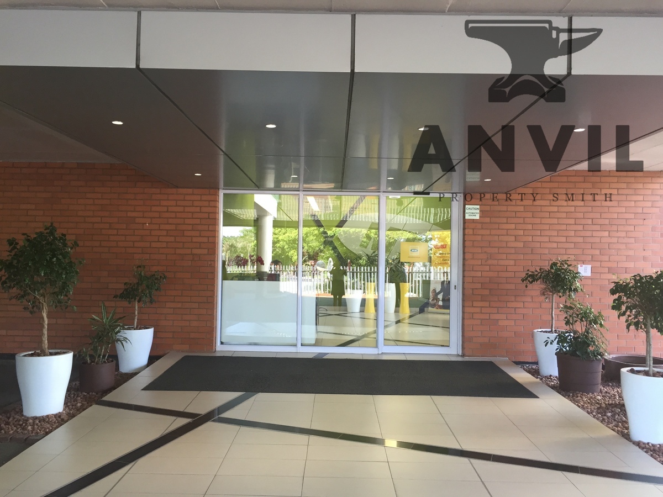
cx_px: 332
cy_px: 248
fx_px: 555
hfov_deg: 61.7
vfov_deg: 48.2
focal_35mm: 29
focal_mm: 4.15
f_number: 2.2
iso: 32
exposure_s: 1/30
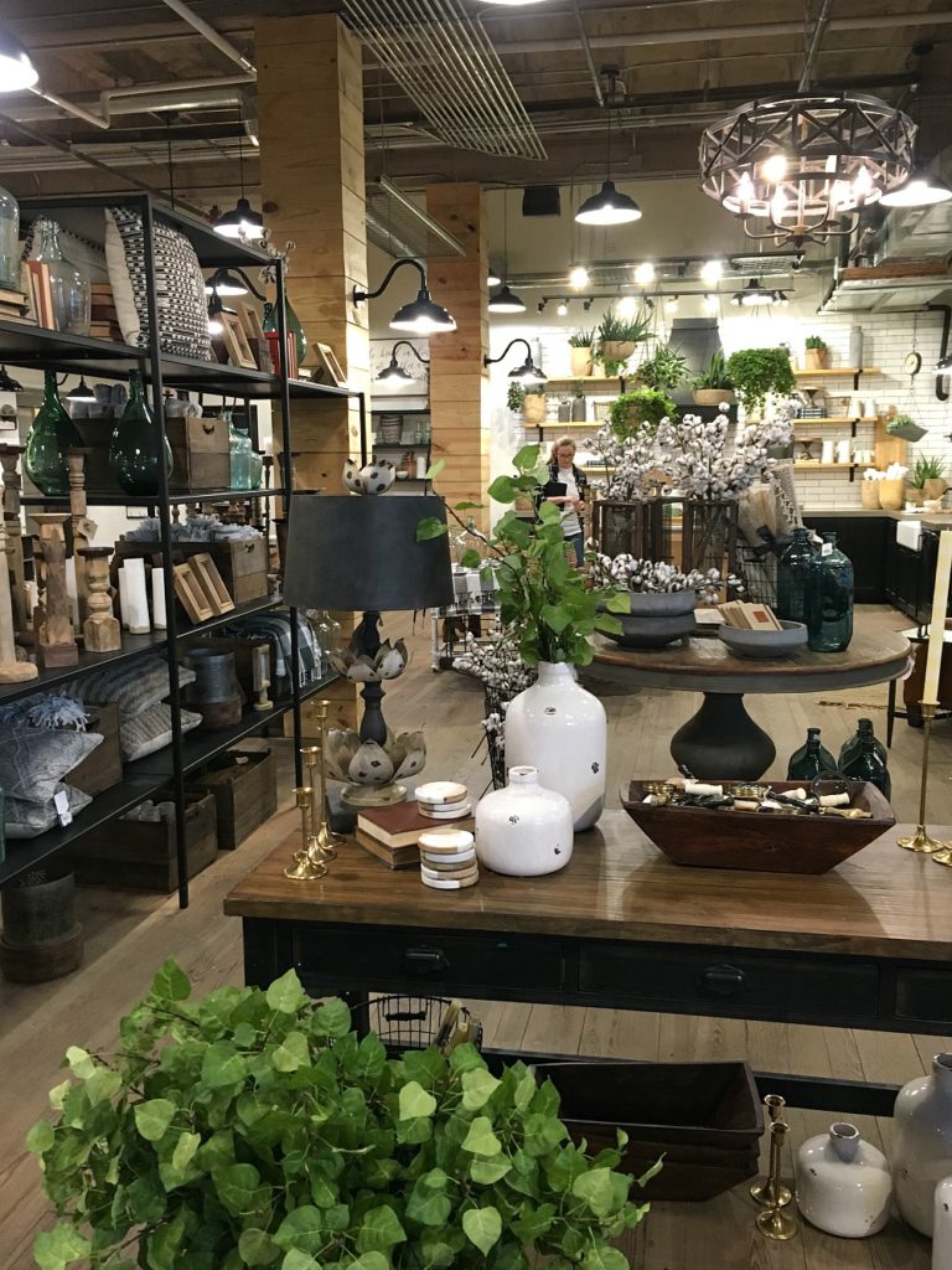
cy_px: 635
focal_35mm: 29
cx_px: 476
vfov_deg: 61.7
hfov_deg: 48.2
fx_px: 1063
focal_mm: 4.15
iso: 125
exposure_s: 1/30
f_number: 2.2
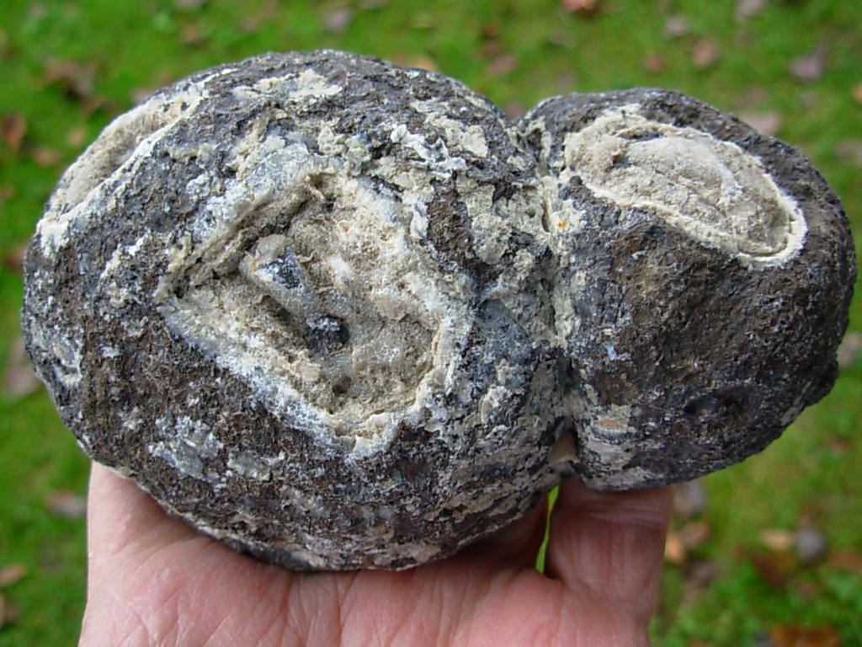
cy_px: 324
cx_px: 431
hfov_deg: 49.0
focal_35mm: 38
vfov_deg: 37.7
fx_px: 946
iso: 50
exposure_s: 1/39.2
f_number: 2.9
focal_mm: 6.3
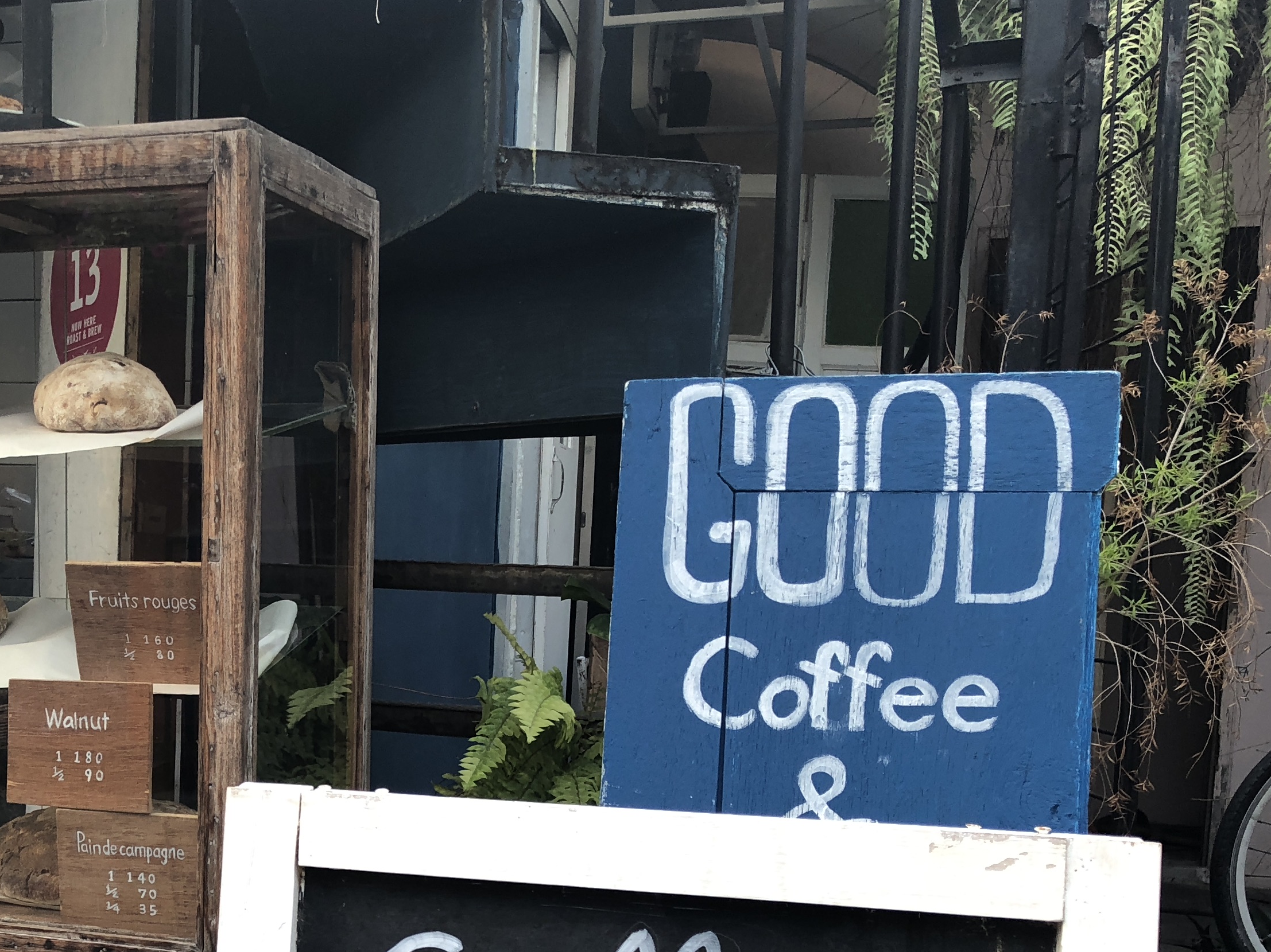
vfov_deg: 28.0
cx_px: 134
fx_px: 1872
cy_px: 757
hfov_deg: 35.4
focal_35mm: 51
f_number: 1.8
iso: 32
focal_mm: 3.99
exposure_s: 1/100
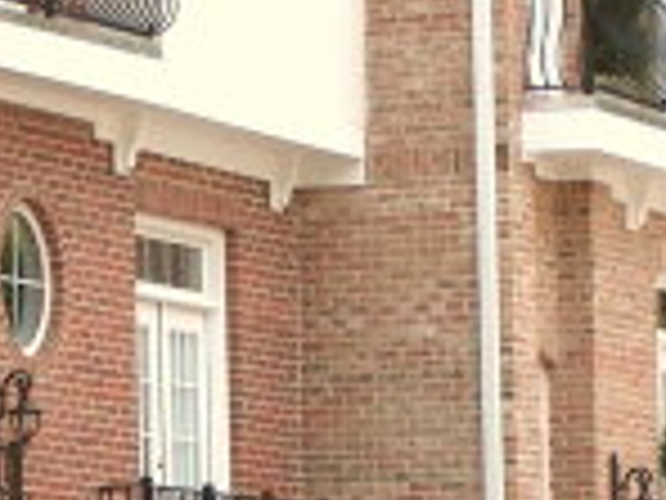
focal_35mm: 384
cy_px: 432
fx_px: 7388
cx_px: 369
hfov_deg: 5.2
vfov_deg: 3.9
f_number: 4.5
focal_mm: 16.6
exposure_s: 1/160
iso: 50
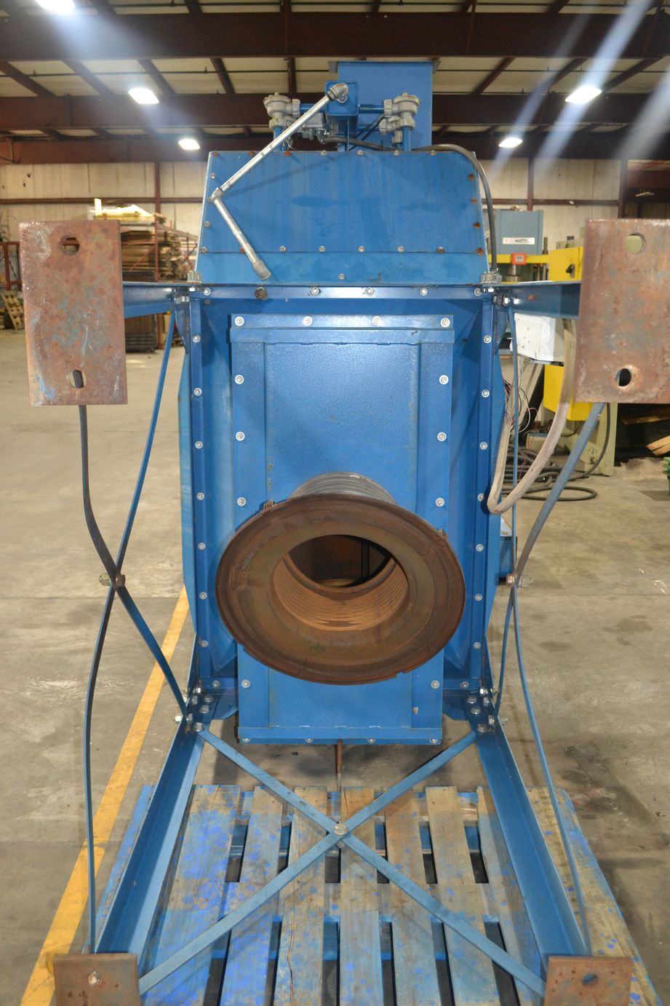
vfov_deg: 57.2
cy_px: 503
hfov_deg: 40.0
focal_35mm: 33
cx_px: 335
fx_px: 921
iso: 1400
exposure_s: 1/60
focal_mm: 22
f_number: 4
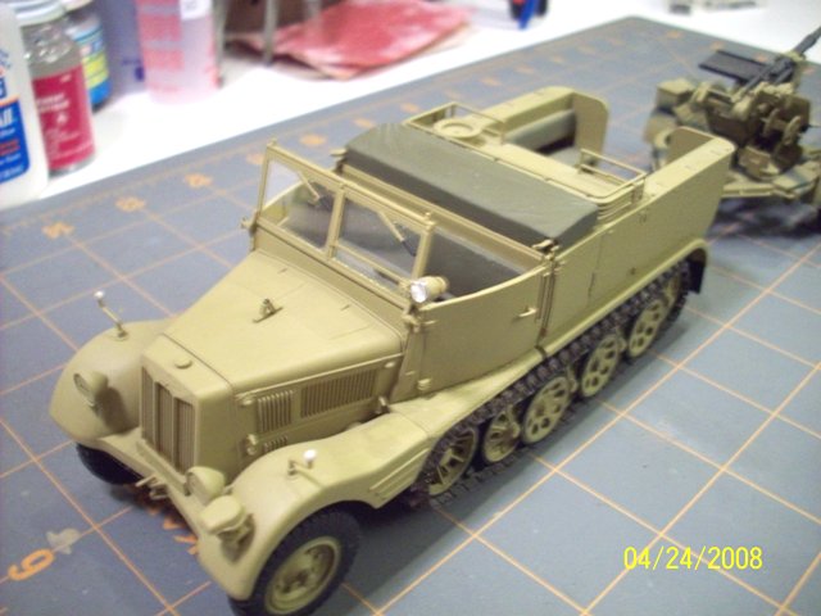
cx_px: 410
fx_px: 878
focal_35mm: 37
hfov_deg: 50.1
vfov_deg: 38.7
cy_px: 308
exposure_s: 1/5.66
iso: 200
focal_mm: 6.2
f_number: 2.8
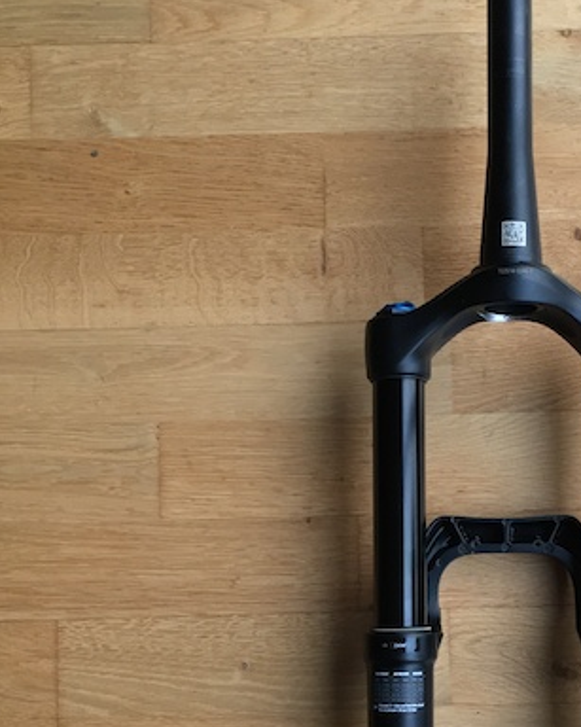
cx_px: 447
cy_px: 557
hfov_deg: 25.4
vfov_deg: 31.3
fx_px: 1269
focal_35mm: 59
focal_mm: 4.15
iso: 125
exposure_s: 1/33
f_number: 2.2
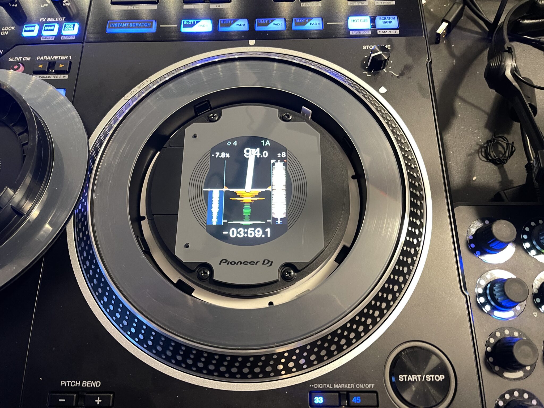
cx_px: 272
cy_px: 204
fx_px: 409
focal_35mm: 26
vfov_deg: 53.1
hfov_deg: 67.3
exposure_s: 1/33
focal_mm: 5.1
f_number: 1.6
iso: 400
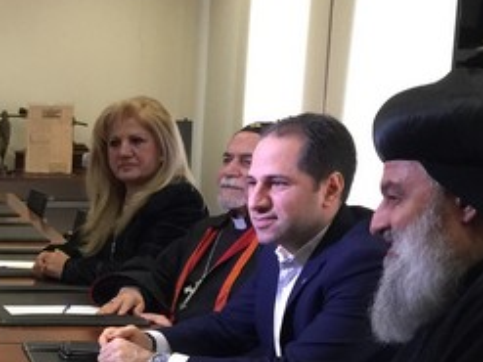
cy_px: 342
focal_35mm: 94
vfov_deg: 15.5
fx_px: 1311
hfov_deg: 19.7
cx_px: -94
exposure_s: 1/17
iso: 125
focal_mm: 4.15
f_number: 2.2
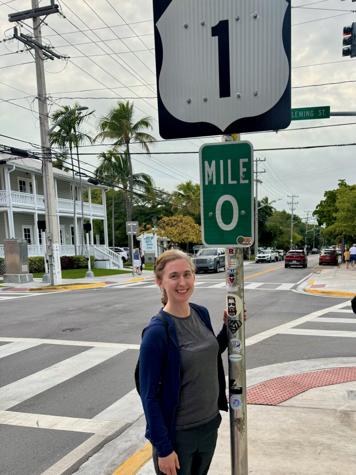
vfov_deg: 71.6
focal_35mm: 24
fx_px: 329
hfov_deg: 56.8
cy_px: 238
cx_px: 178
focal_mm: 6.86
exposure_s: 1/255
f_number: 1.78
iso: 64
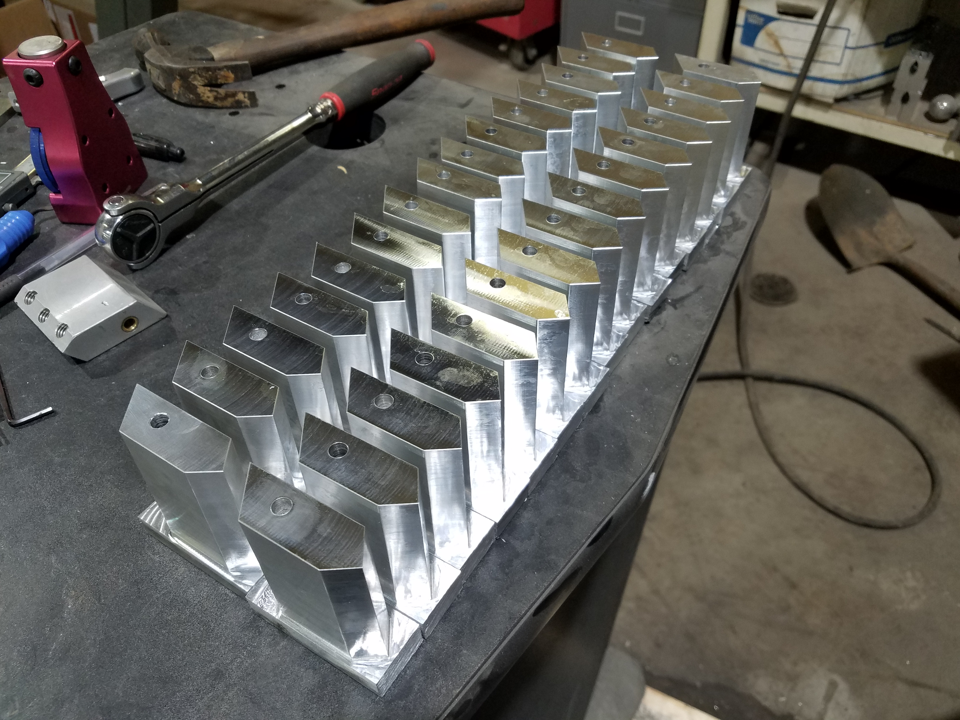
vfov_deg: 53.1
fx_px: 721
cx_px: 480
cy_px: 360
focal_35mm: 26
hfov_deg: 67.3
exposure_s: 1/60
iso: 125
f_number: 1.7
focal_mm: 4.2
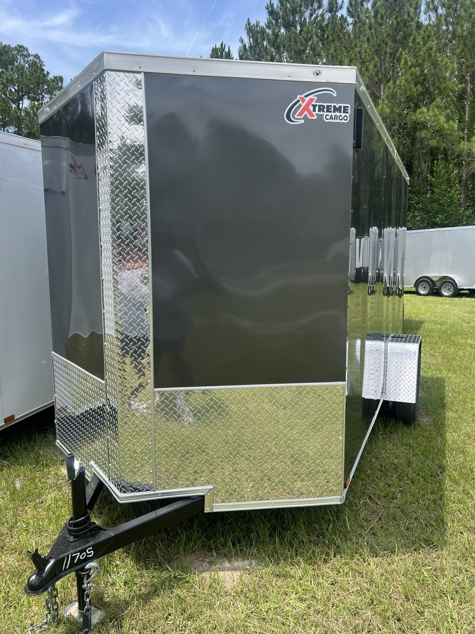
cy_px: 317
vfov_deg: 67.3
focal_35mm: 26
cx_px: 238
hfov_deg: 53.1
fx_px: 476
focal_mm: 5.7
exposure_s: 1/1972
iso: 50
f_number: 1.5
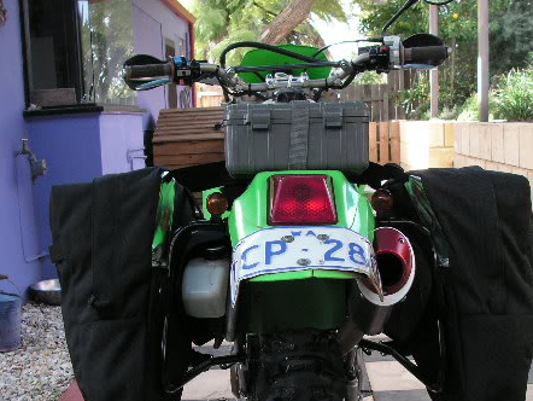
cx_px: 323
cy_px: 284
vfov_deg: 26.4
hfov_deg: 34.8
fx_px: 847
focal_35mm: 55
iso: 80
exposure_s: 1/45
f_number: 3.3
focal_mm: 6.3
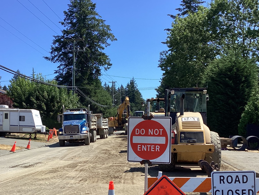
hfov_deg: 38.8
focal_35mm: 49
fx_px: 367
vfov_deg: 29.4
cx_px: 113
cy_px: 136
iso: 25
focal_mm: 3.3
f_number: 2.4
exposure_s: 1/1018
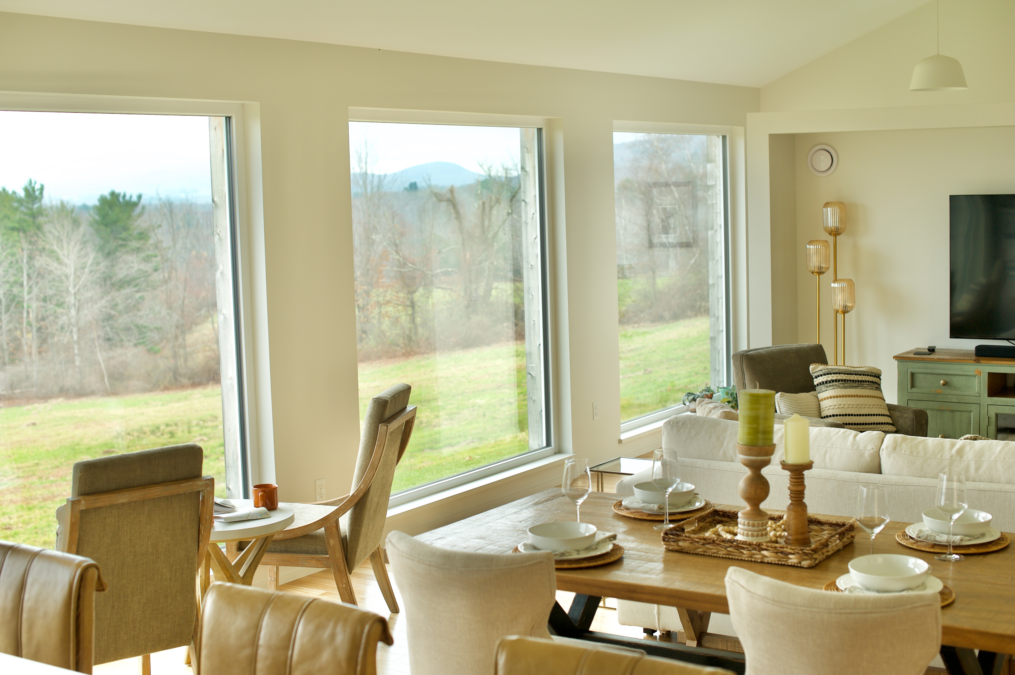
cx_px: 508
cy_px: 338
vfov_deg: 27.0
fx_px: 1409
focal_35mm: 50
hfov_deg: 39.6
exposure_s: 1/160
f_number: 4
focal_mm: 50
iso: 250
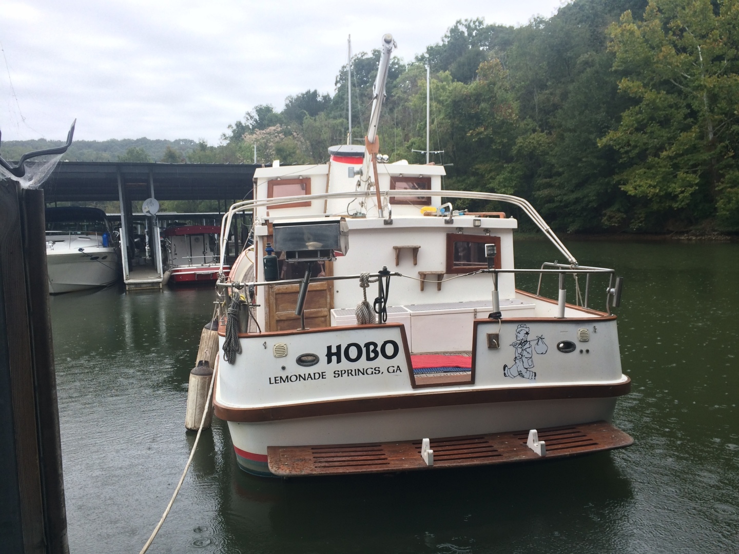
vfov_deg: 48.2
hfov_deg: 61.7
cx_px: 370
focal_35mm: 29
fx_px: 619
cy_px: 277
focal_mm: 4.15
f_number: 2.2
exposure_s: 1/144
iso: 32
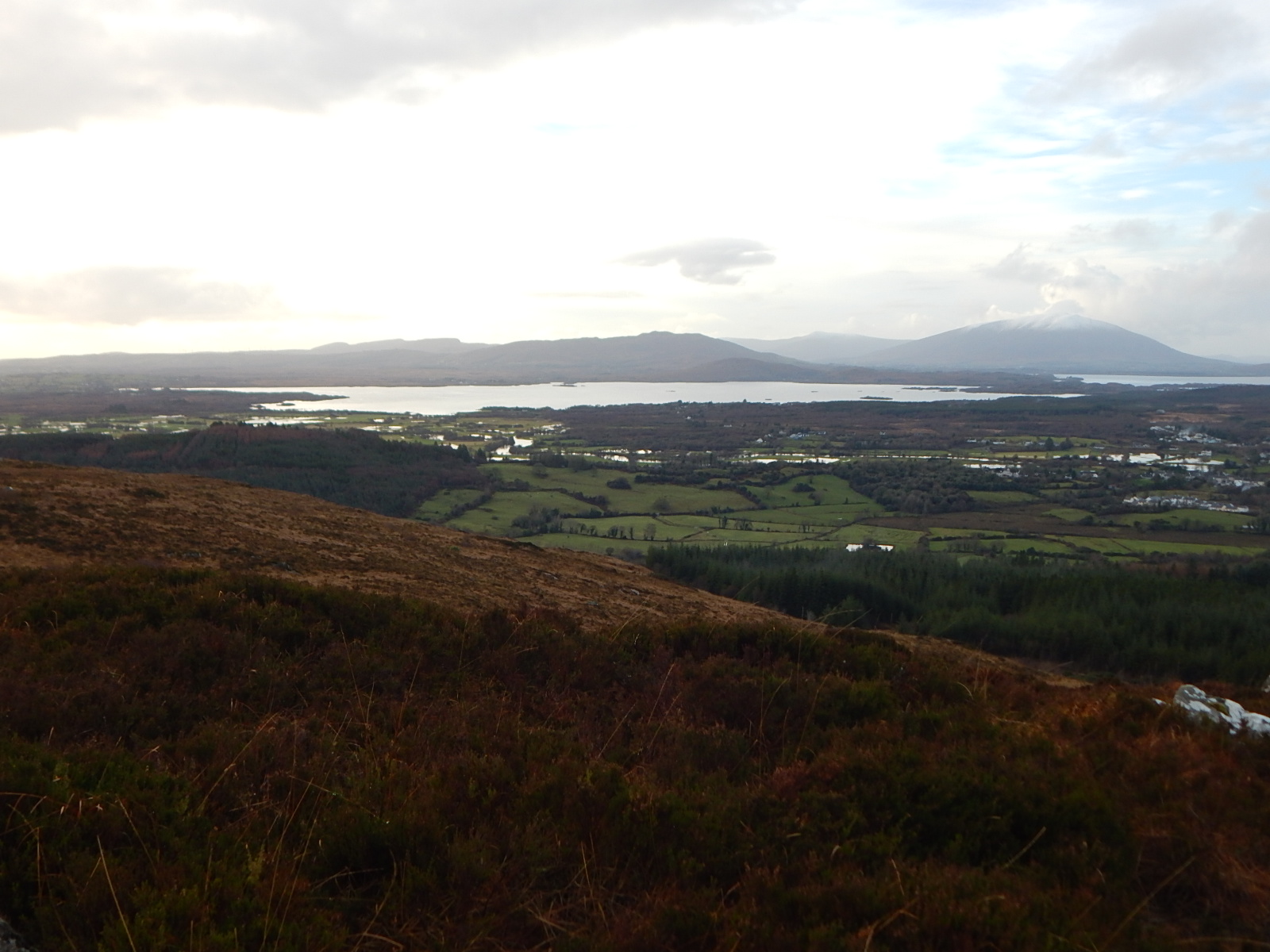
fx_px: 1247
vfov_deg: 41.8
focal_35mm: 34
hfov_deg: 54.0
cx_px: 635
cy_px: 476
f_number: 3.3
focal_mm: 6.1
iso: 125
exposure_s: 1/320
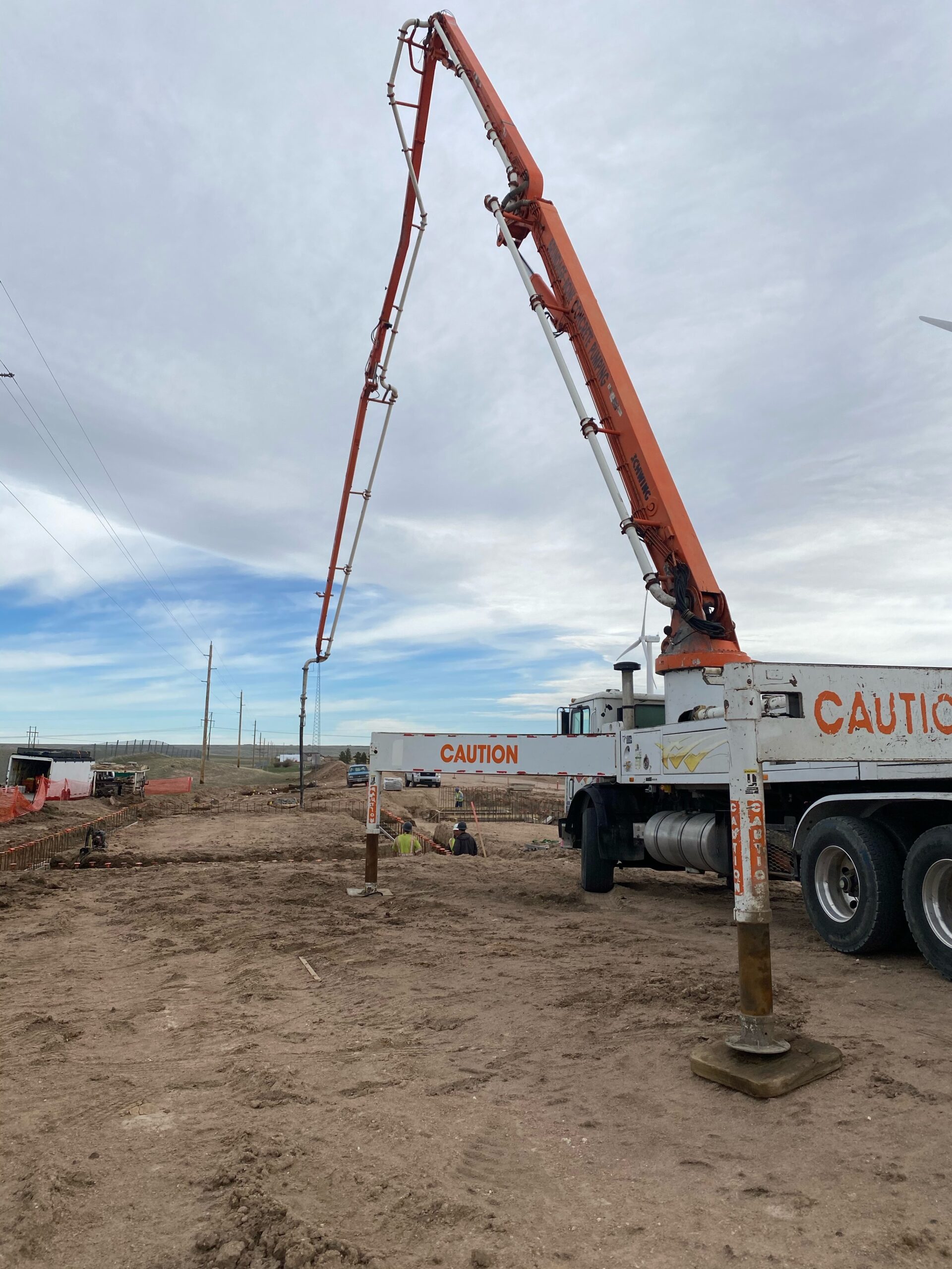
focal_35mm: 26
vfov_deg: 67.3
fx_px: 953
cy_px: 634
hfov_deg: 53.1
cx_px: 476
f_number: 1.8
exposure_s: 1/3300
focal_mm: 4.25
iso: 32
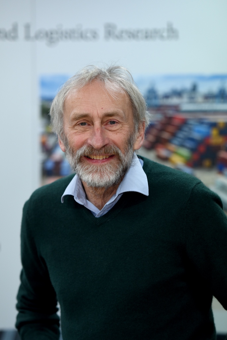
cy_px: 170
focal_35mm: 135
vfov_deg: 15.2
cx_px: 114
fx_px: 1275
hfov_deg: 10.2
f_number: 2.8
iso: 800
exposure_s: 1/160
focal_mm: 135
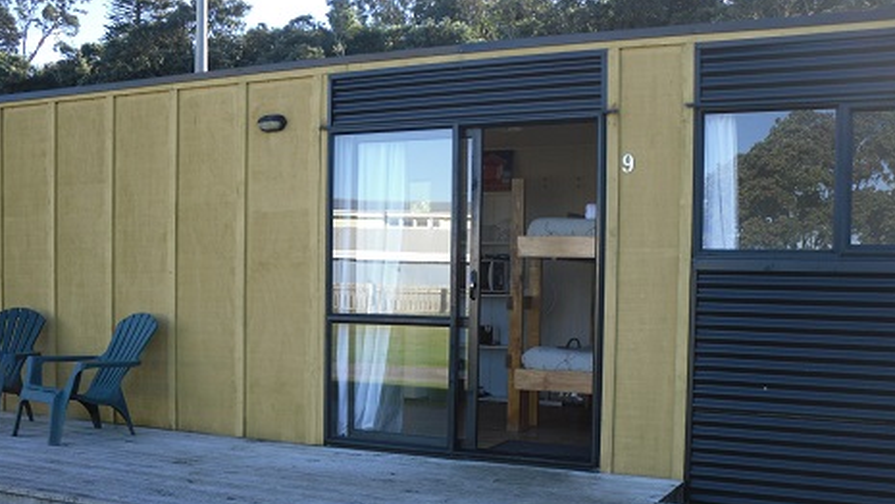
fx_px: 973
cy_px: 336
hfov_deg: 49.4
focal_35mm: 41
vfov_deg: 28.9
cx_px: 435
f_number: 3
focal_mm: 6.3
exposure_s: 1/181
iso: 80
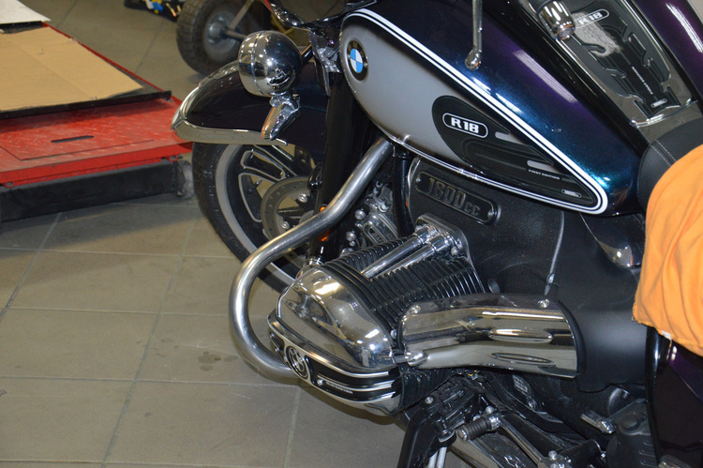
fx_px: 1815
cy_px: 234
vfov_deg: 14.7
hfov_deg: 21.9
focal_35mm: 93
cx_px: 352
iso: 1250
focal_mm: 62
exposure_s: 1/60
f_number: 5.3
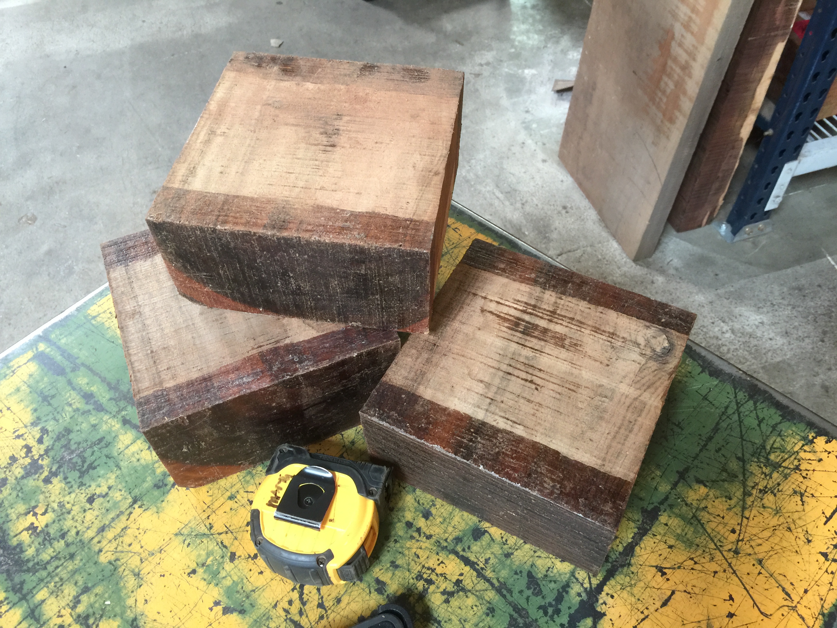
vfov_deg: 48.2
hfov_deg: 61.7
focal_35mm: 29
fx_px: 701
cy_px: 314
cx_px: 418
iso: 80
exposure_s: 1/15
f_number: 2.2
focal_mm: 4.15
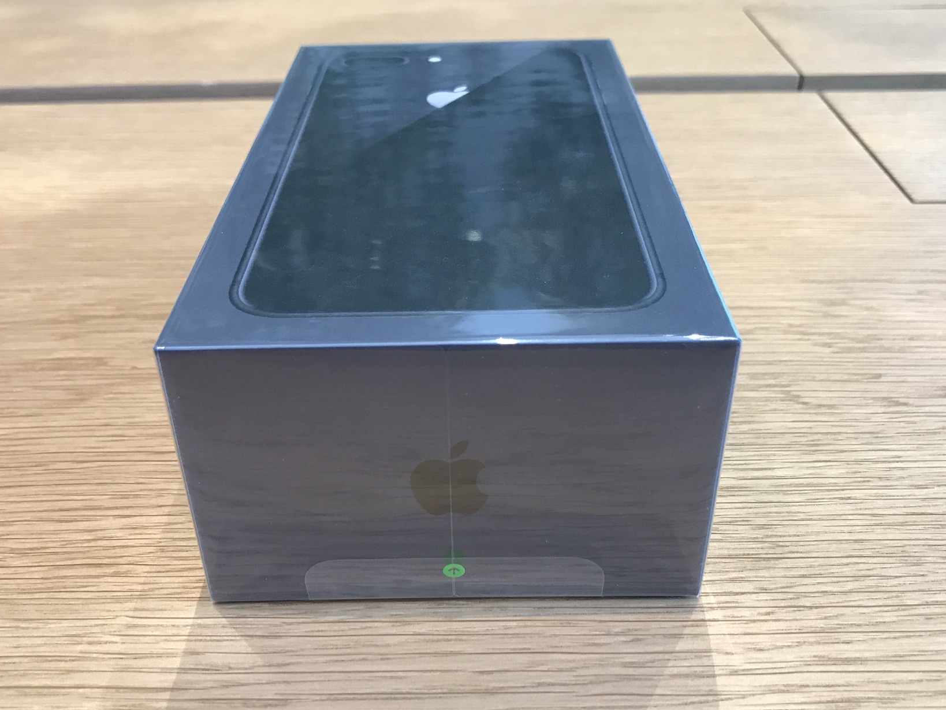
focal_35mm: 35
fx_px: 957
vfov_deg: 40.6
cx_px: 467
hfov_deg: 52.6
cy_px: 397
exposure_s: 1/25
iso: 32
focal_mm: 3.99
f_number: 1.8
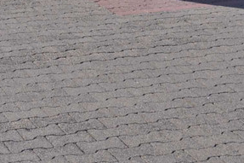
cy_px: -285
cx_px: -36
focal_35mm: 153
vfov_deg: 8.0
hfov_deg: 13.1
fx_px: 1036
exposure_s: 1/400
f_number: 10
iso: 200
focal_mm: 18
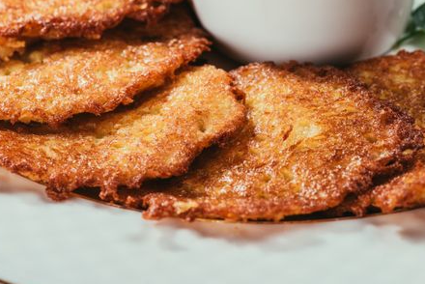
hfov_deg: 11.9
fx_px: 2032
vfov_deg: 8.0
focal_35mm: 172
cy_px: 60
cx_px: 226
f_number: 11
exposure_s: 1/160
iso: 125
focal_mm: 105
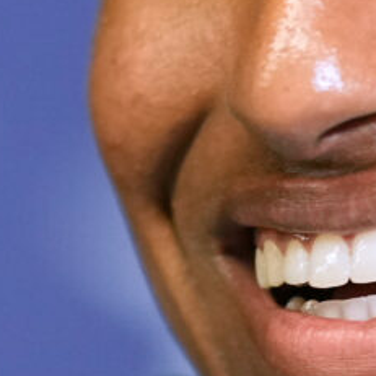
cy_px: -173
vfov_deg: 1.7
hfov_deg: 1.7
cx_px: 72
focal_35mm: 1041
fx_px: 12793
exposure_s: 1/400
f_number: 1.8
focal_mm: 135
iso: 1250
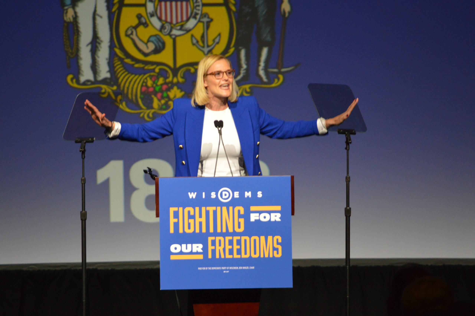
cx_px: 238
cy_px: 158
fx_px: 5932
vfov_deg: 3.0
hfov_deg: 4.6
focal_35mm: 450
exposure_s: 1/125
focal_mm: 300
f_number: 5.6
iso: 2000
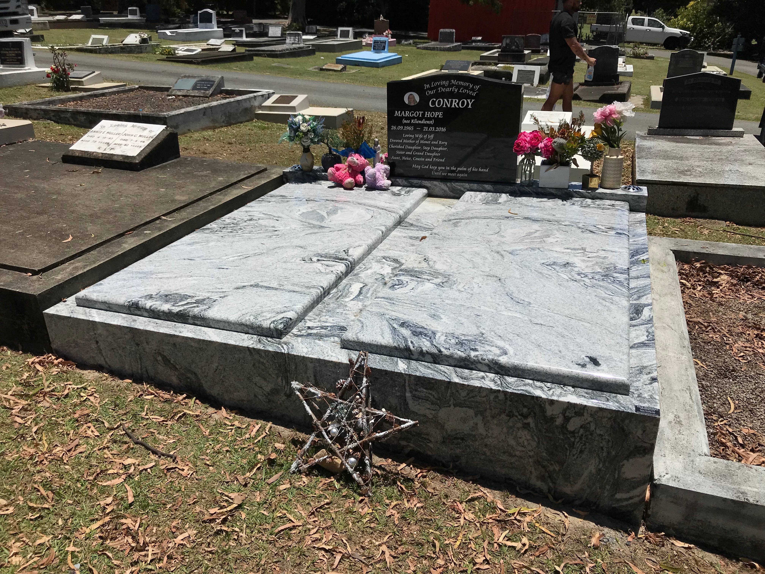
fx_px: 619
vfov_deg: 49.7
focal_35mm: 28
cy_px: 287
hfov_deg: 63.4
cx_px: 382
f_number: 1.8
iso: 20
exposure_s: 1/8000
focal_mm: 3.99
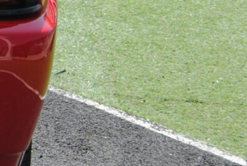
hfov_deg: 5.6
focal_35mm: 341
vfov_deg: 4.0
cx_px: -507
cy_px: -89
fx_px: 2345
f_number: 7.1
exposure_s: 1/200
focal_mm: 35
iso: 100
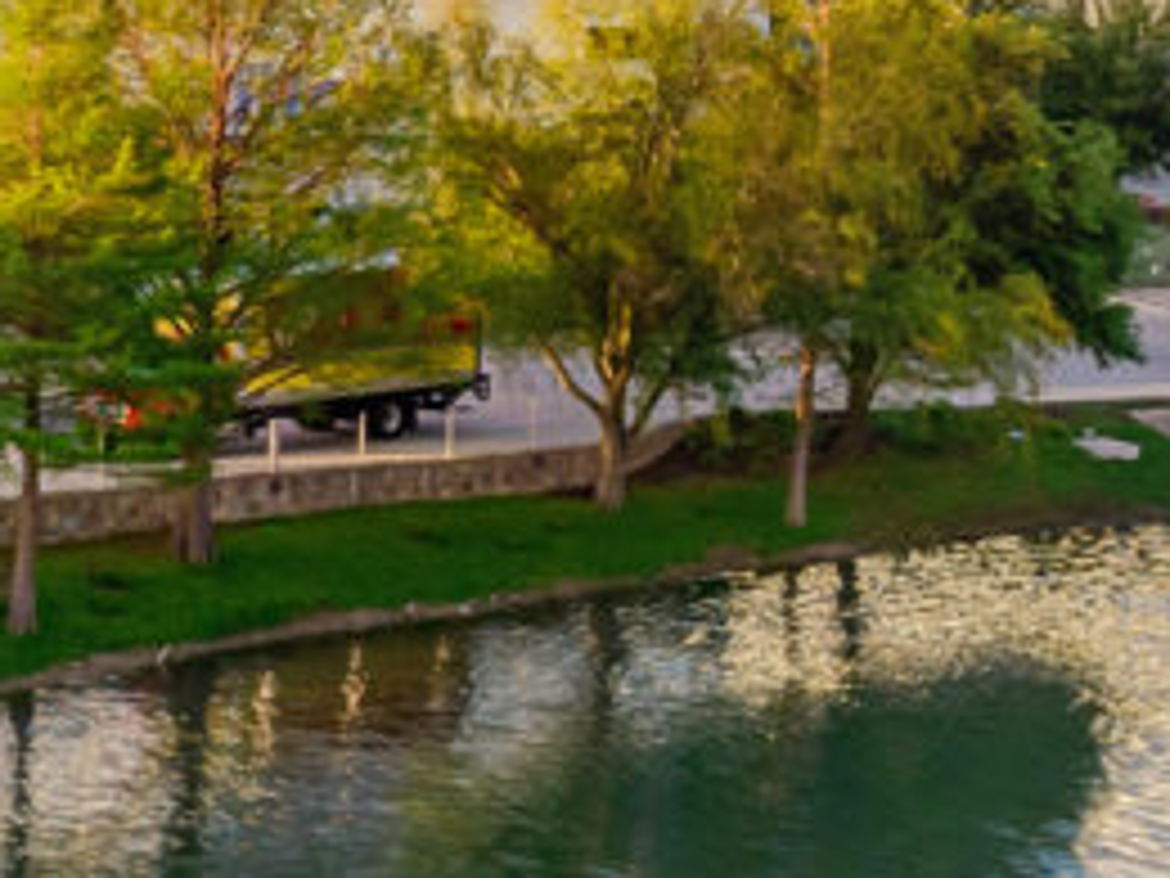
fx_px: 4225
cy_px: 128
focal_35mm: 125
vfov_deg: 11.8
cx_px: -806
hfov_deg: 14.3
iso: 110
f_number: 2.8
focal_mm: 8.4
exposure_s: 1/1500
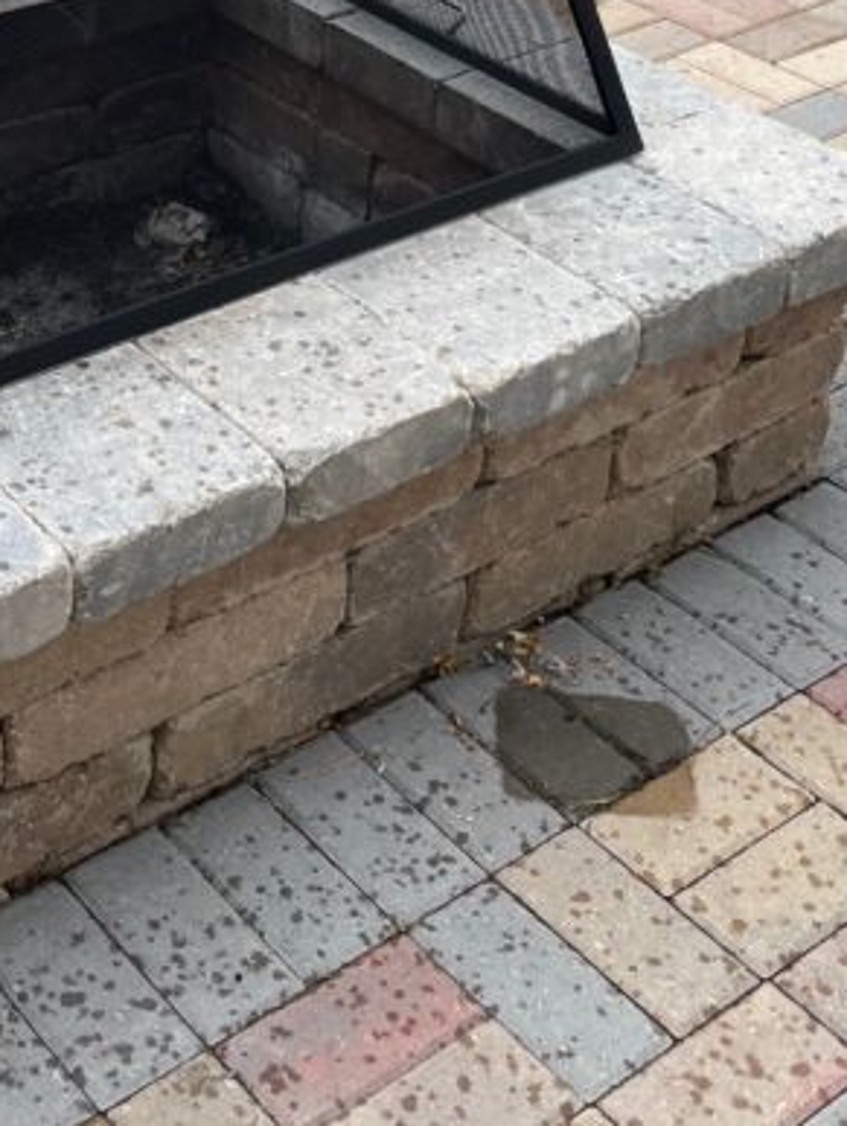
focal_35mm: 68
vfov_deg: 26.3
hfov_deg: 21.3
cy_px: -121
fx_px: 2215
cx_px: 143
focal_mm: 4.2
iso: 32
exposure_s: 1/744
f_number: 1.6
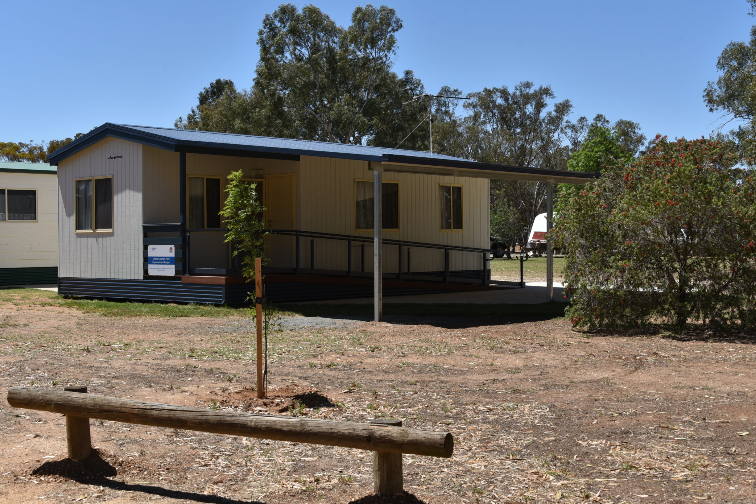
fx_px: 987
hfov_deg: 41.9
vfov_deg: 28.6
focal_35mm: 47
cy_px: 243
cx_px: 388
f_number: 11
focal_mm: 45
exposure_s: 1/500
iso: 400
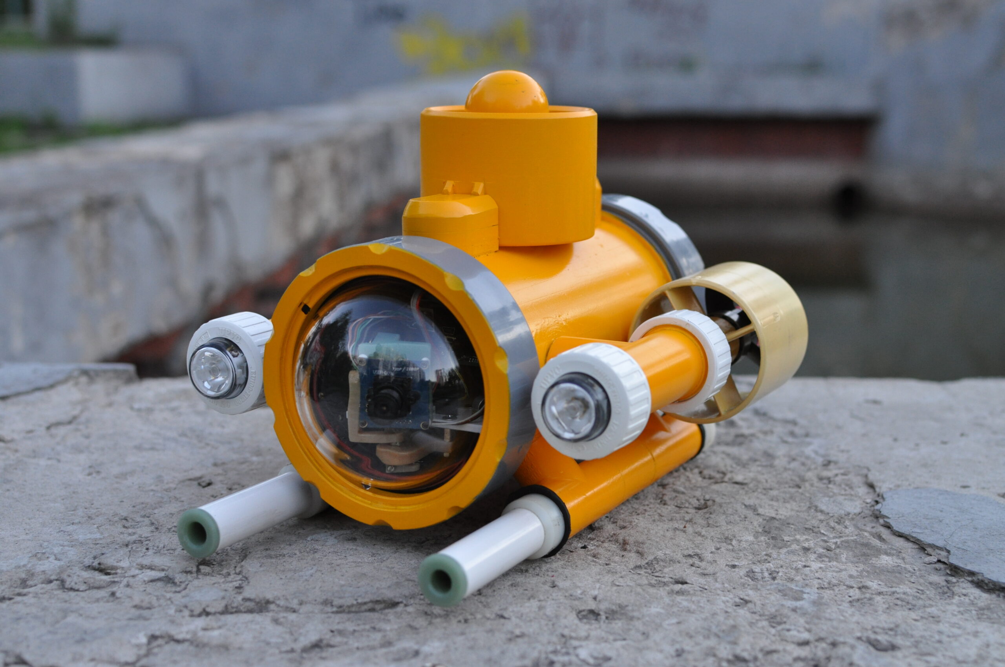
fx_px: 1464
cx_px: 502
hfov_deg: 37.9
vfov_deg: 25.7
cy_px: 334
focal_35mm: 52
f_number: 3.5
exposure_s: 1/50
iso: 800
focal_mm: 35
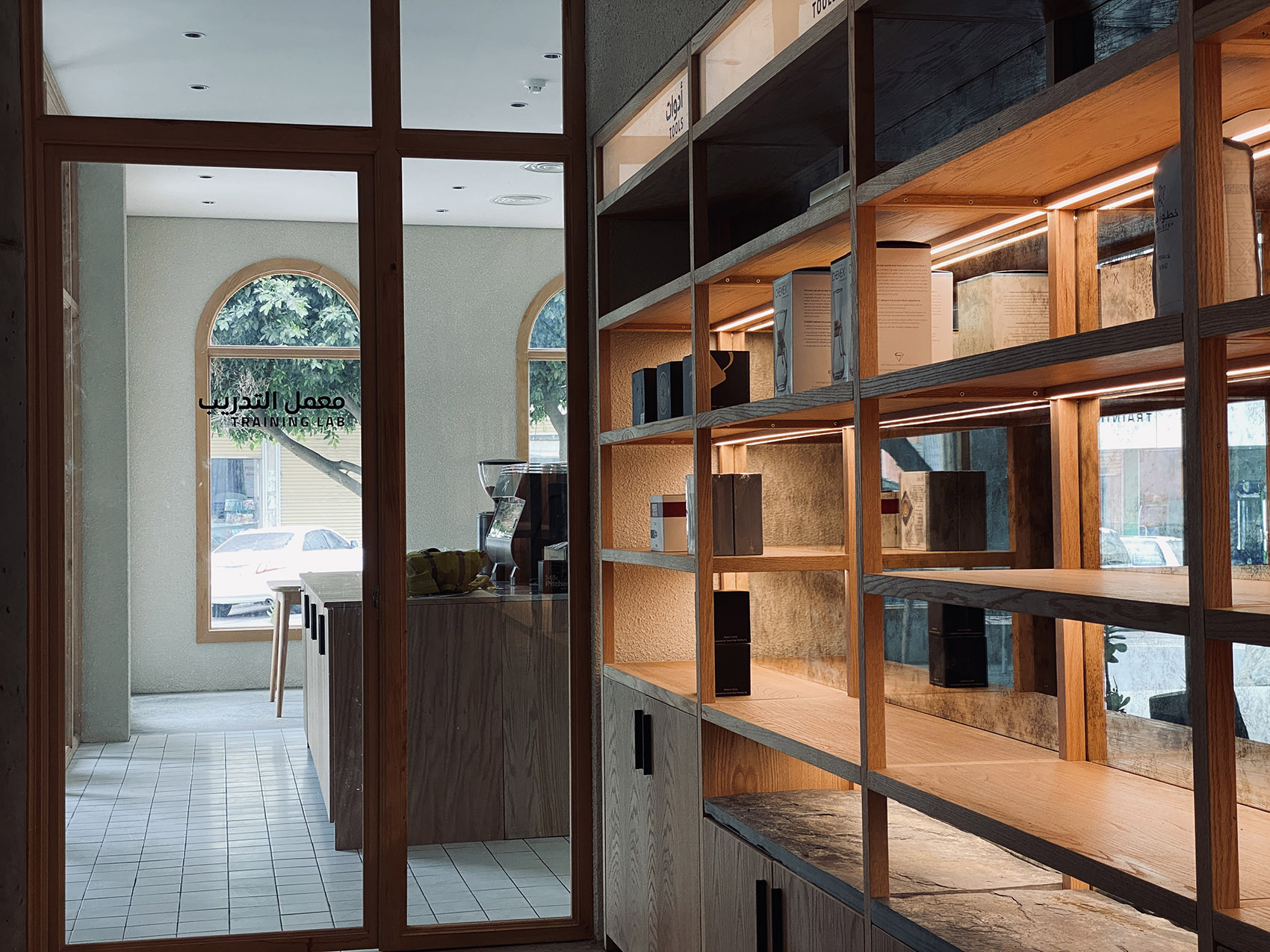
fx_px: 1908
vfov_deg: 28.0
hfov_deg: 36.8
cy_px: 476
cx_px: 635
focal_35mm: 52
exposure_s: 1/120
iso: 125
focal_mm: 6
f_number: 2
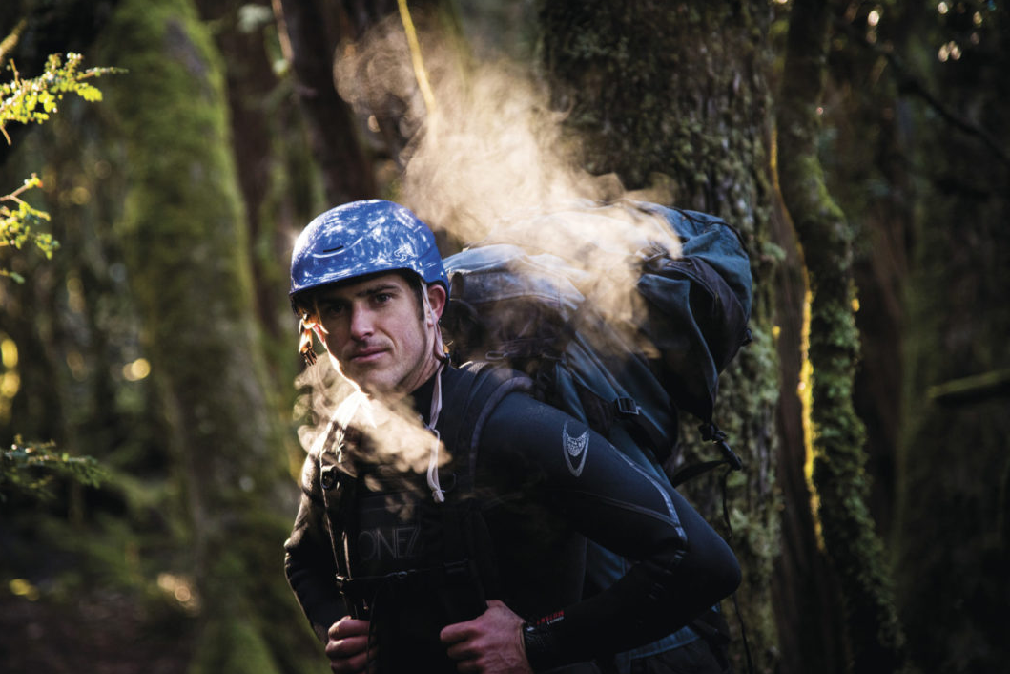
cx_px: 445
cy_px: 316
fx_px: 3815
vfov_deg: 10.1
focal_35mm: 136
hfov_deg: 15.1
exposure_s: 1/40
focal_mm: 120
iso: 800
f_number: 4
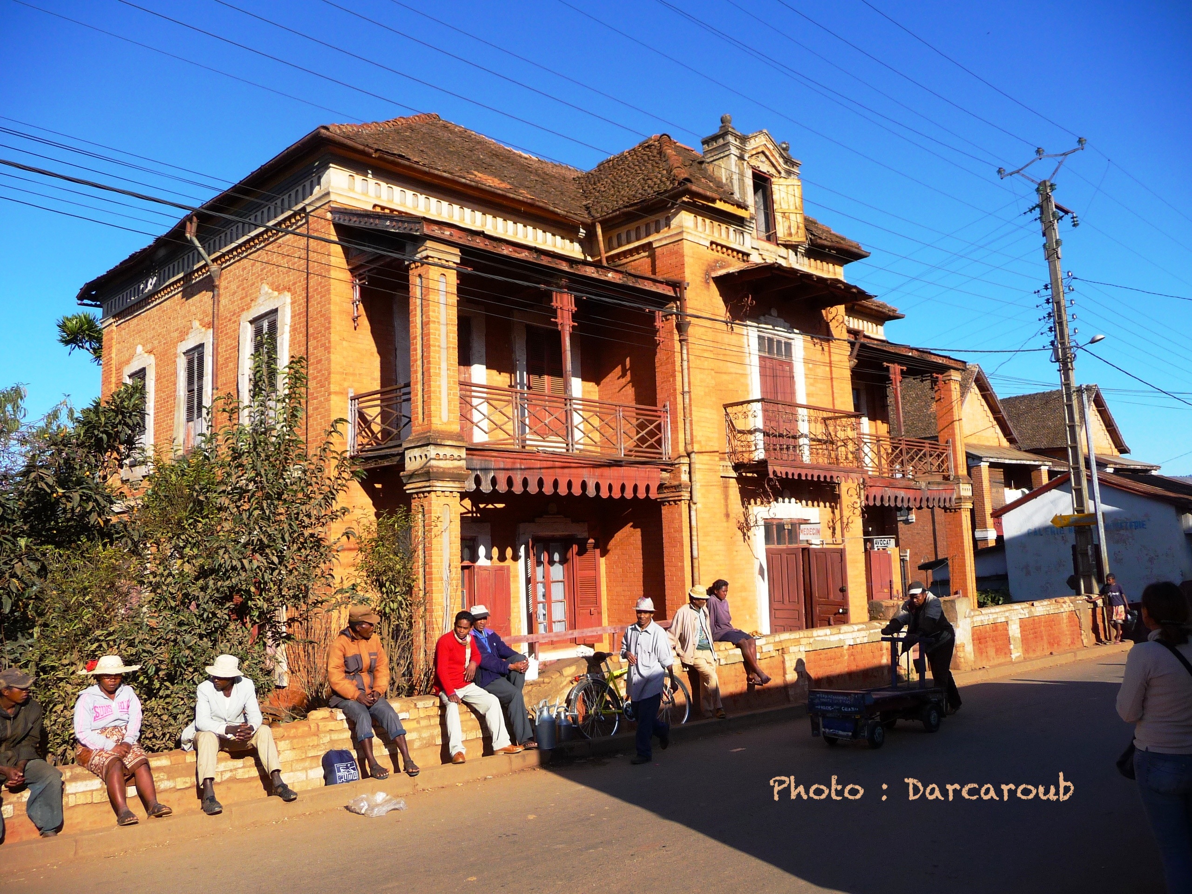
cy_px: 447
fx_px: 964
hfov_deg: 63.4
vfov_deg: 49.7
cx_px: 596
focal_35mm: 28
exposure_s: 1/1000
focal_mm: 4.7
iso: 100
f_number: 3.3
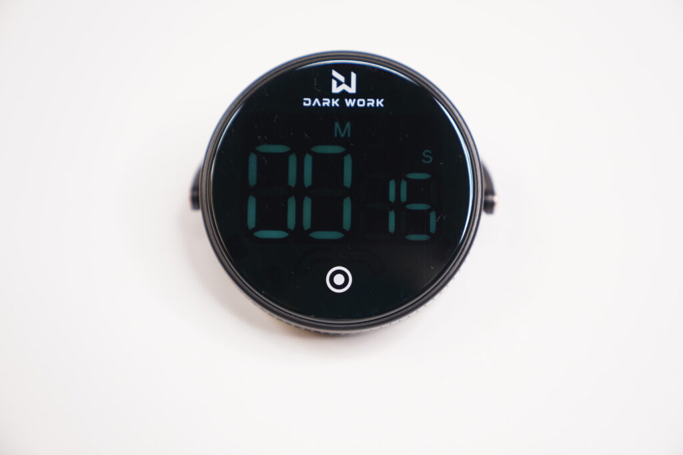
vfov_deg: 19.5
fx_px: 1328
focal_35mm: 70
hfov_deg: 28.8
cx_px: 342
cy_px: 228
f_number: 2.8
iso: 200
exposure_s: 1/80
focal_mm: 70
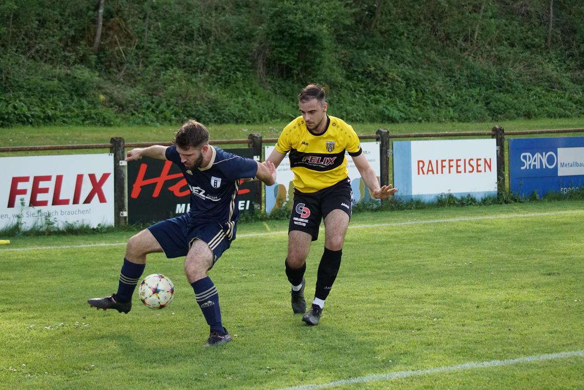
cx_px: 292
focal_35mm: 112
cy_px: 195
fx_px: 1825
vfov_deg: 12.2
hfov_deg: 18.2
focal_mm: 75
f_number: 4.5
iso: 1600
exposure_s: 1/2000
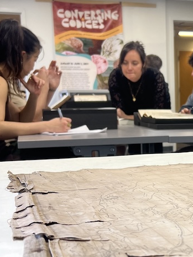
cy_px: 187
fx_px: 499
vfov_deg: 28.6
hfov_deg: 21.0
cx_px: 201
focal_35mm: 67
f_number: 1.5
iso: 64
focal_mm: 5.7
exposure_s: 1/121
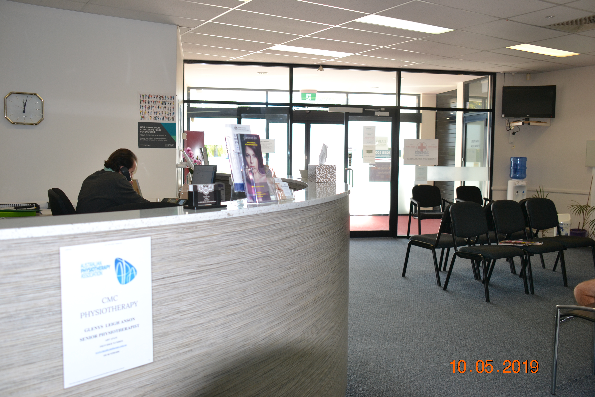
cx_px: 298
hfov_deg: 57.2
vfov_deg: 40.0
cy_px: 198
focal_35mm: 33
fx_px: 545
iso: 320
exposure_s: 1/125
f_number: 4
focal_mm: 22
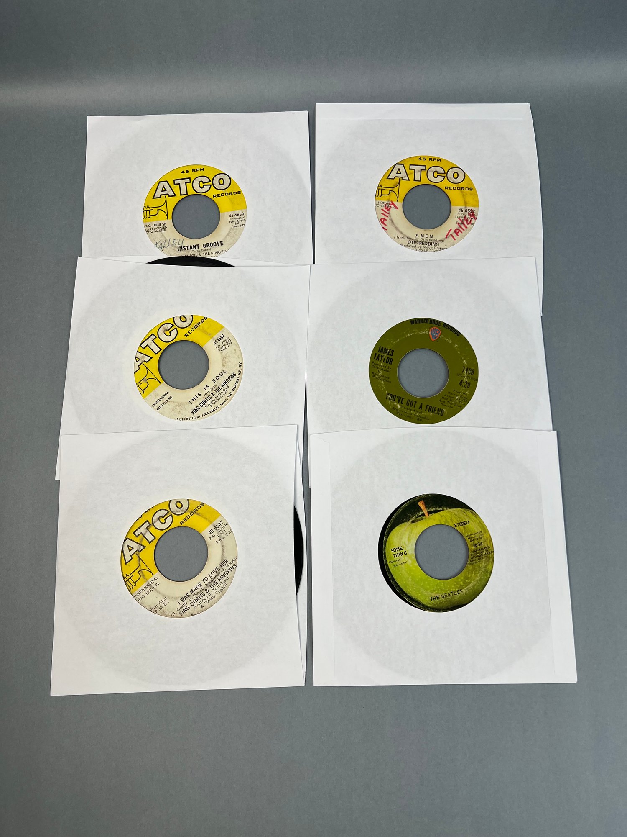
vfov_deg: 67.3
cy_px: 418
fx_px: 628
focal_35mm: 26
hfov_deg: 53.1
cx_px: 314
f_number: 1.5
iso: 50
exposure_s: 1/381
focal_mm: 5.7
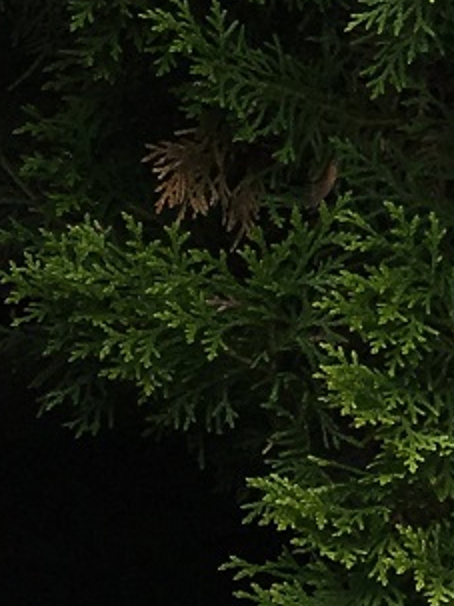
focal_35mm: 193
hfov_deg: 7.1
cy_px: 194
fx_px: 3377
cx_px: 1168
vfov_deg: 10.2
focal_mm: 4.15
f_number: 2.2
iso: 25
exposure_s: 1/986
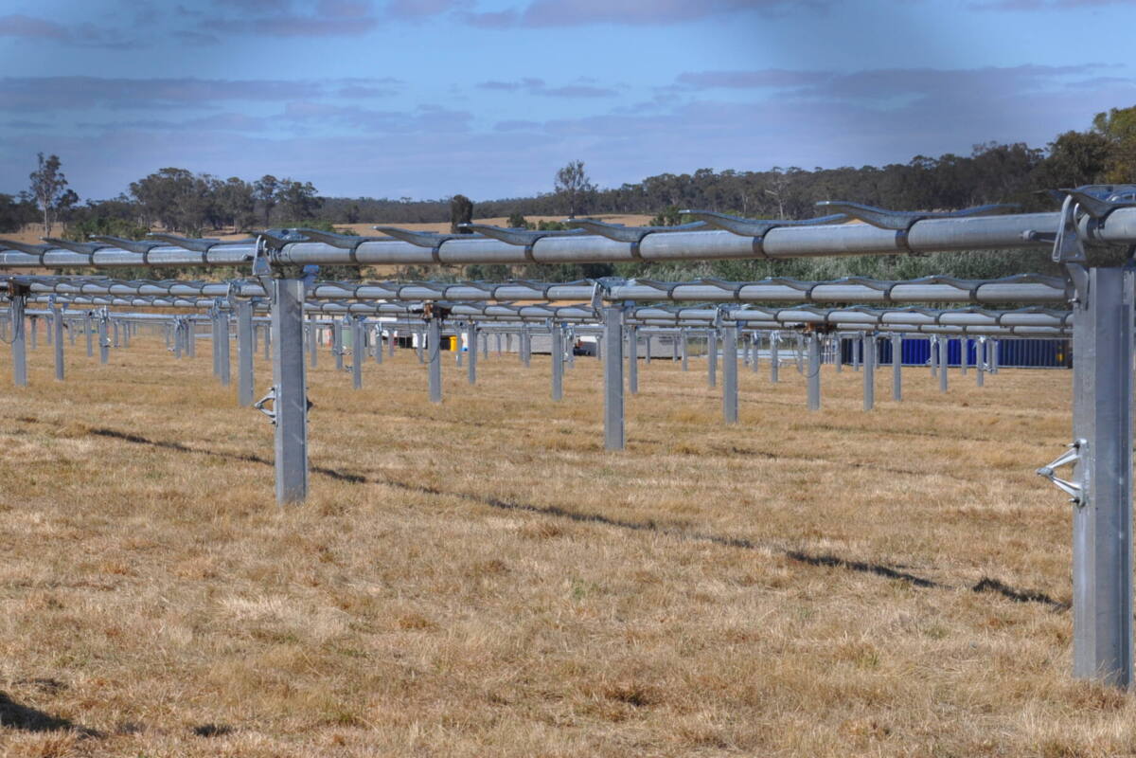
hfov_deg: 23.4
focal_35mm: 87
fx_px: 2745
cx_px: 568
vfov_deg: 15.7
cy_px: 379
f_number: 10
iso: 200
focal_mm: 58
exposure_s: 1/400
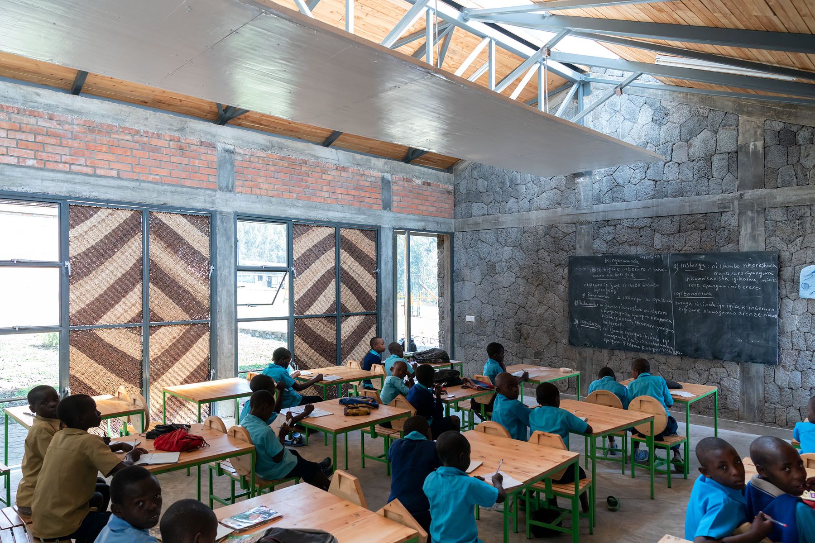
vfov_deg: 53.1
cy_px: 272
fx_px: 543
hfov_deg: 73.7
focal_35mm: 24
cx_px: 408
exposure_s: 1/160
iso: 1250
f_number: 5
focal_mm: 24
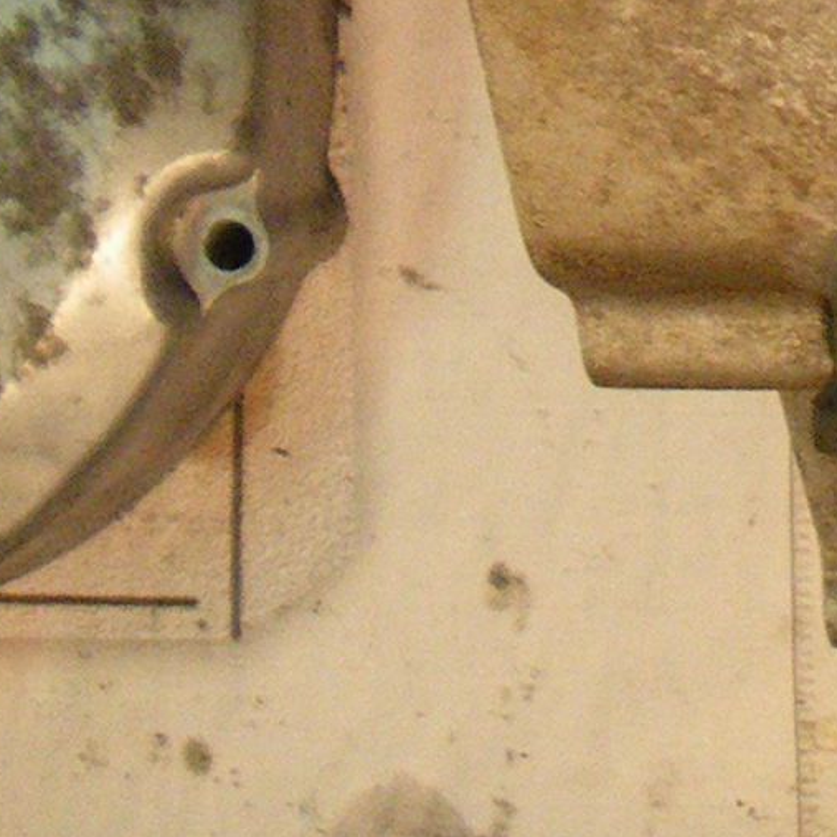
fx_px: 4869
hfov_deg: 9.1
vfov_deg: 9.5
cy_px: -492
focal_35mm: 178
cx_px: 1824
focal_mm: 5
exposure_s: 1/50
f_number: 3.5
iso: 200
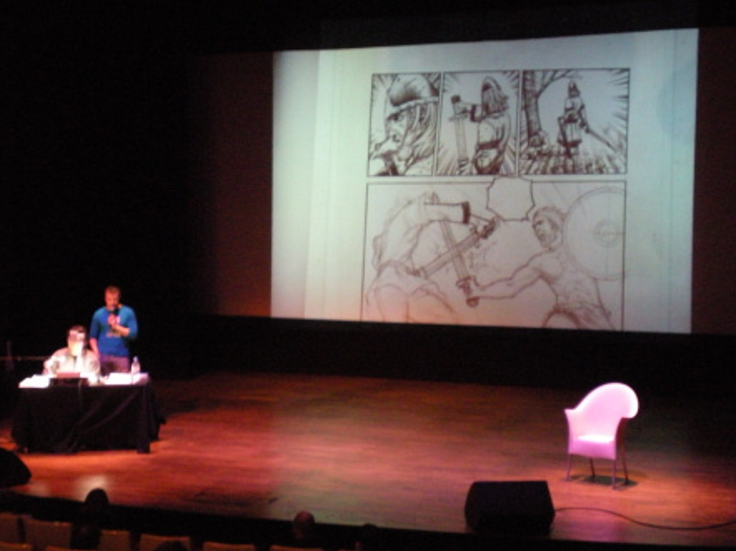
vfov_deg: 25.6
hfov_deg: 33.8
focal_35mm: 57
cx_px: 366
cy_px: 274
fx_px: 1211
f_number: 3.9
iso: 800
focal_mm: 9.3
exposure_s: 1/5.2
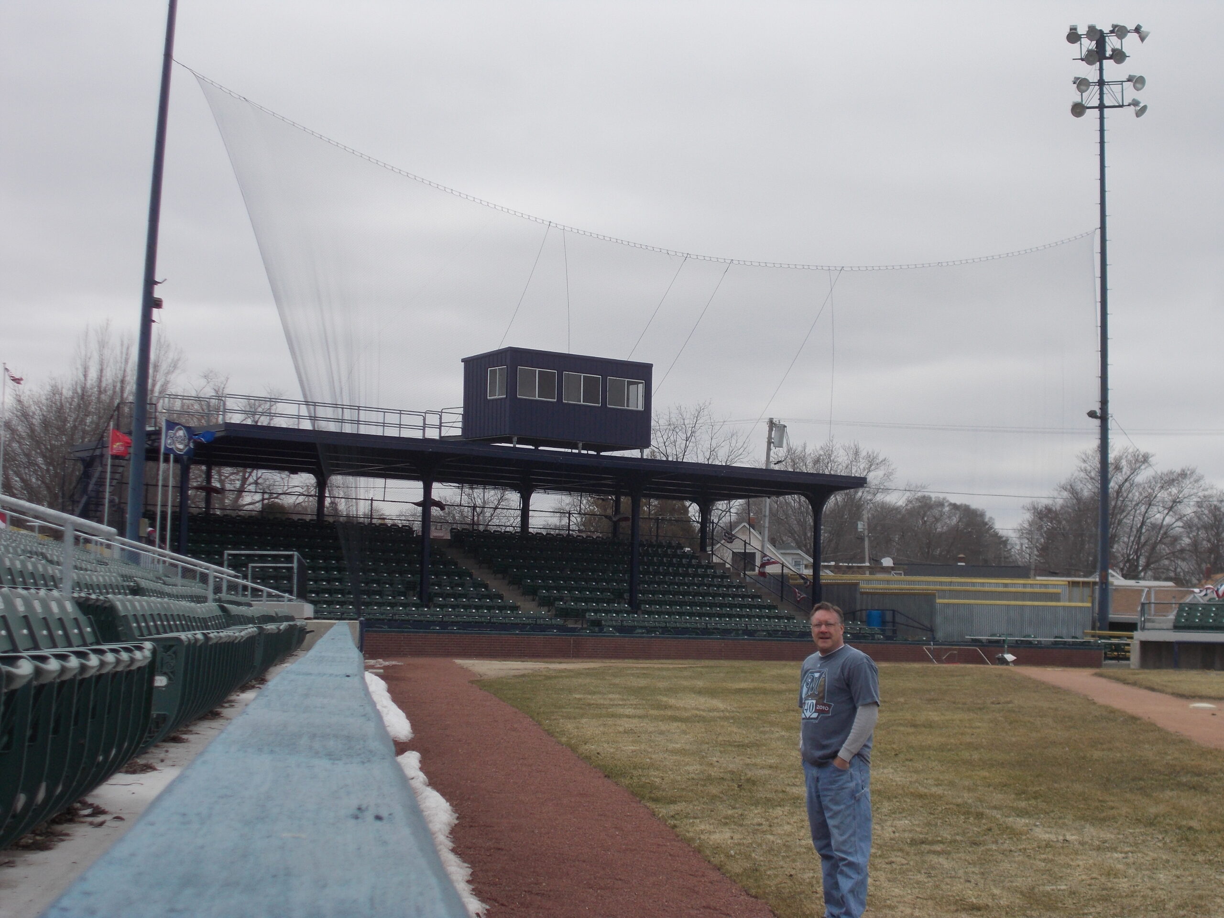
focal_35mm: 66
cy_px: 459
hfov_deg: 29.4
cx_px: 612
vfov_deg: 22.3
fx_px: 2334
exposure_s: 1/400
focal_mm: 11.8
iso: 80
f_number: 5.3
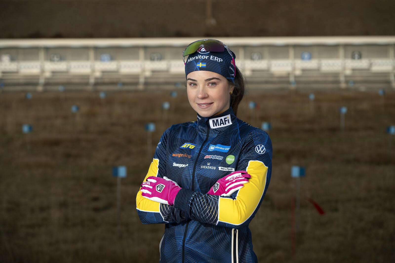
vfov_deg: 16.3
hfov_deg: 24.2
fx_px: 922
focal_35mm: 84
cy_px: 132
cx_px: 198
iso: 160
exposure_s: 1/200
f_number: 4.5
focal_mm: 84
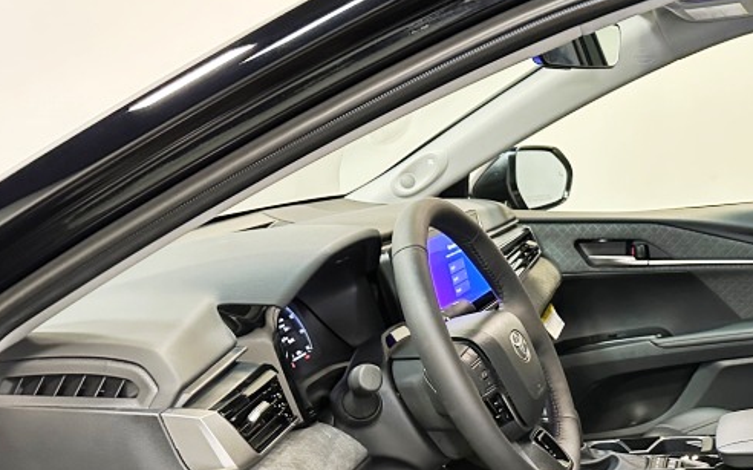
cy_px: 452
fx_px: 1087
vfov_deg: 23.5
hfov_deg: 35.9
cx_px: 675
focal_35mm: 53
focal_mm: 6.86
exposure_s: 1/40
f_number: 1.78
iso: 1000
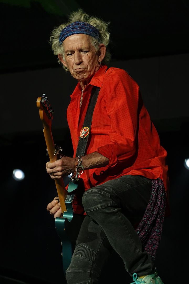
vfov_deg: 10.3
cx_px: 94
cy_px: 142
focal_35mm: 200
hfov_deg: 6.9
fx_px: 1575
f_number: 4.5
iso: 500
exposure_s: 1/250
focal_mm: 72
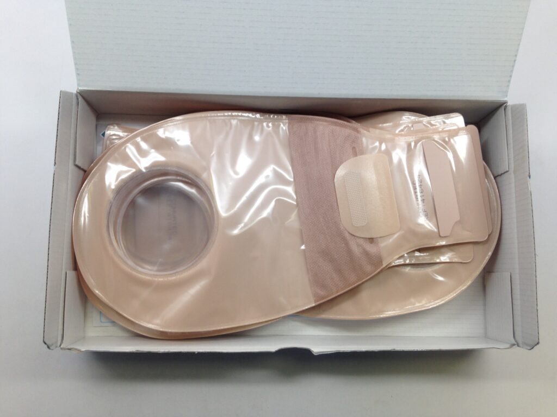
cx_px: 278
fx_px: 531
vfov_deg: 42.9
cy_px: 208
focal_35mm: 33
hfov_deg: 55.4
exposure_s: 1/40
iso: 50
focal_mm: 4.12
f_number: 2.4
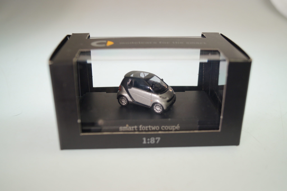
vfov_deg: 34.2
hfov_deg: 49.6
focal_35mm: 39
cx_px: 144
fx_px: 311
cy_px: 96
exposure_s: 1/160
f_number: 4
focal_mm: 26
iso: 400
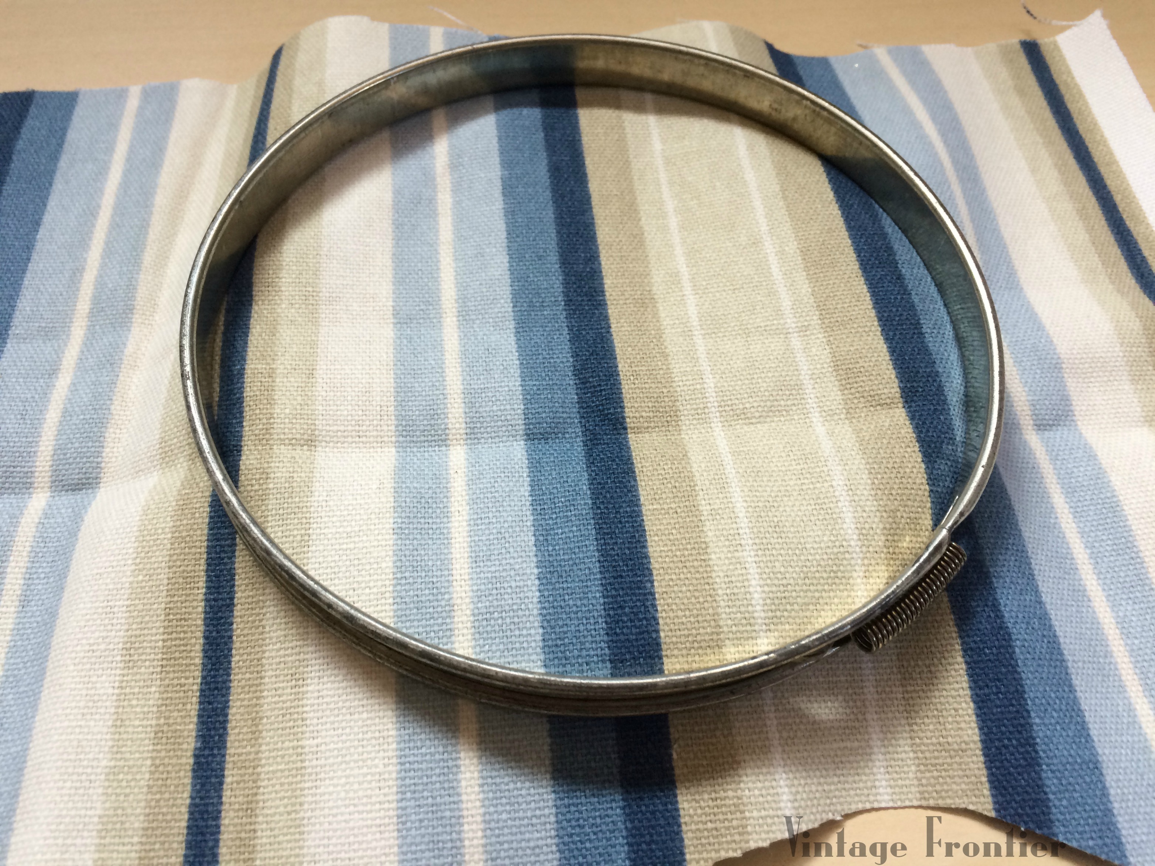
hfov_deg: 61.7
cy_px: 433
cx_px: 578
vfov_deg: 48.2
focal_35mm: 29
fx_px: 968
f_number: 2.2
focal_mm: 4.15
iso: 64
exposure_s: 1/30
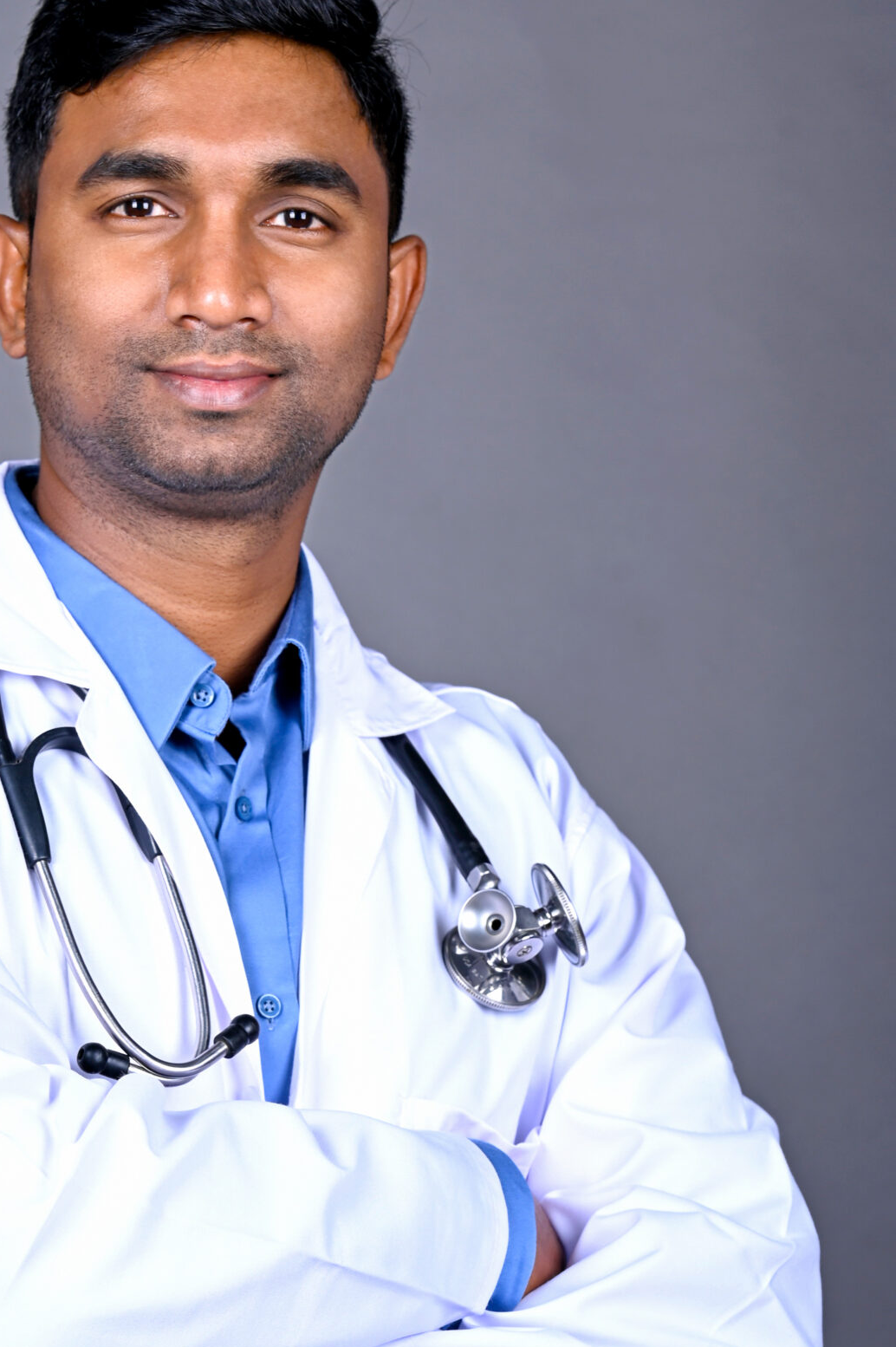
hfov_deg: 9.8
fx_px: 5233
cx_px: 220
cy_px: 555
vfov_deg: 14.7
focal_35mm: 140
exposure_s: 1/160
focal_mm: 85
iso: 100
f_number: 8
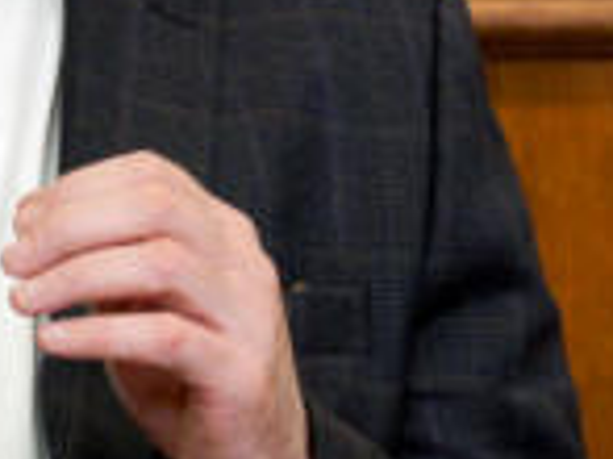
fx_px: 12227
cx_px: -71
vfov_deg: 2.1
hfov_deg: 2.9
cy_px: 86
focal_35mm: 691
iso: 1600
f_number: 5.6
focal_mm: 84
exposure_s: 1/60
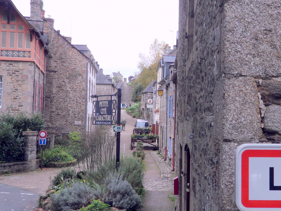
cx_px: 188
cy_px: 98
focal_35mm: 44
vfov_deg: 32.9
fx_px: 357
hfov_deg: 42.4
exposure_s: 1/125
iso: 80
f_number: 3.5
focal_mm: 4.9
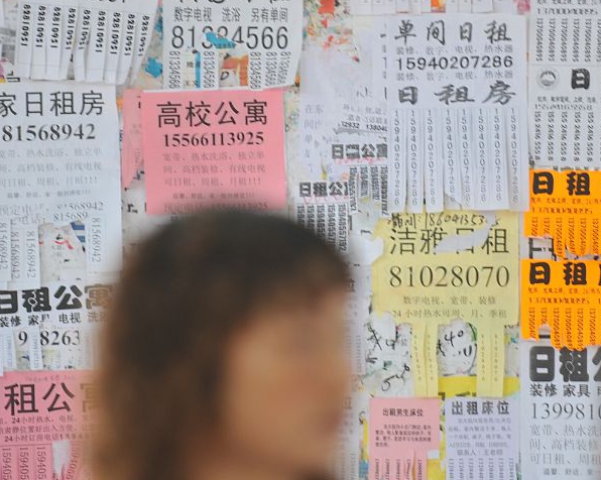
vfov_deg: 4.3
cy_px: 164
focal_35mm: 359
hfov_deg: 5.4
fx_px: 6381
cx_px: 334
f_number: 3.2
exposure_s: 1/60
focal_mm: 190
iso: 200
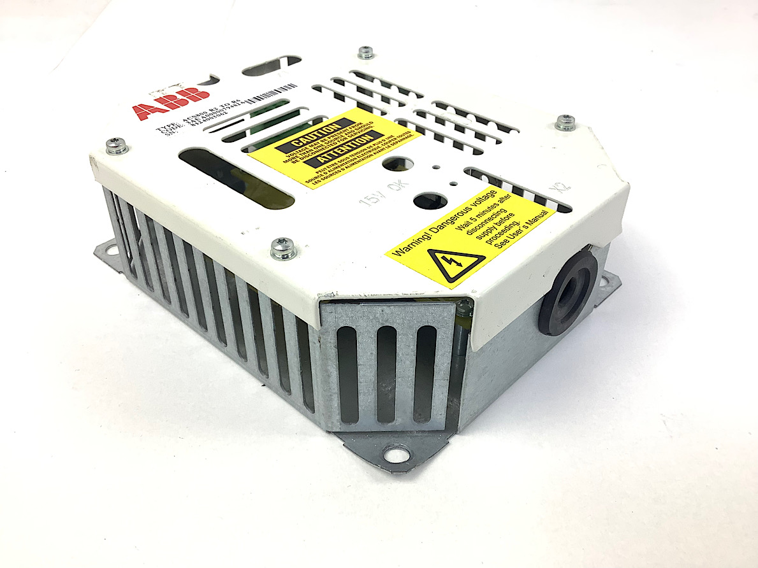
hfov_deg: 58.3
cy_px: 284
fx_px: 679
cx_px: 379
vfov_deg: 45.4
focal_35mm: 31
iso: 50
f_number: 2.4
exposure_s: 1/50
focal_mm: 3.3
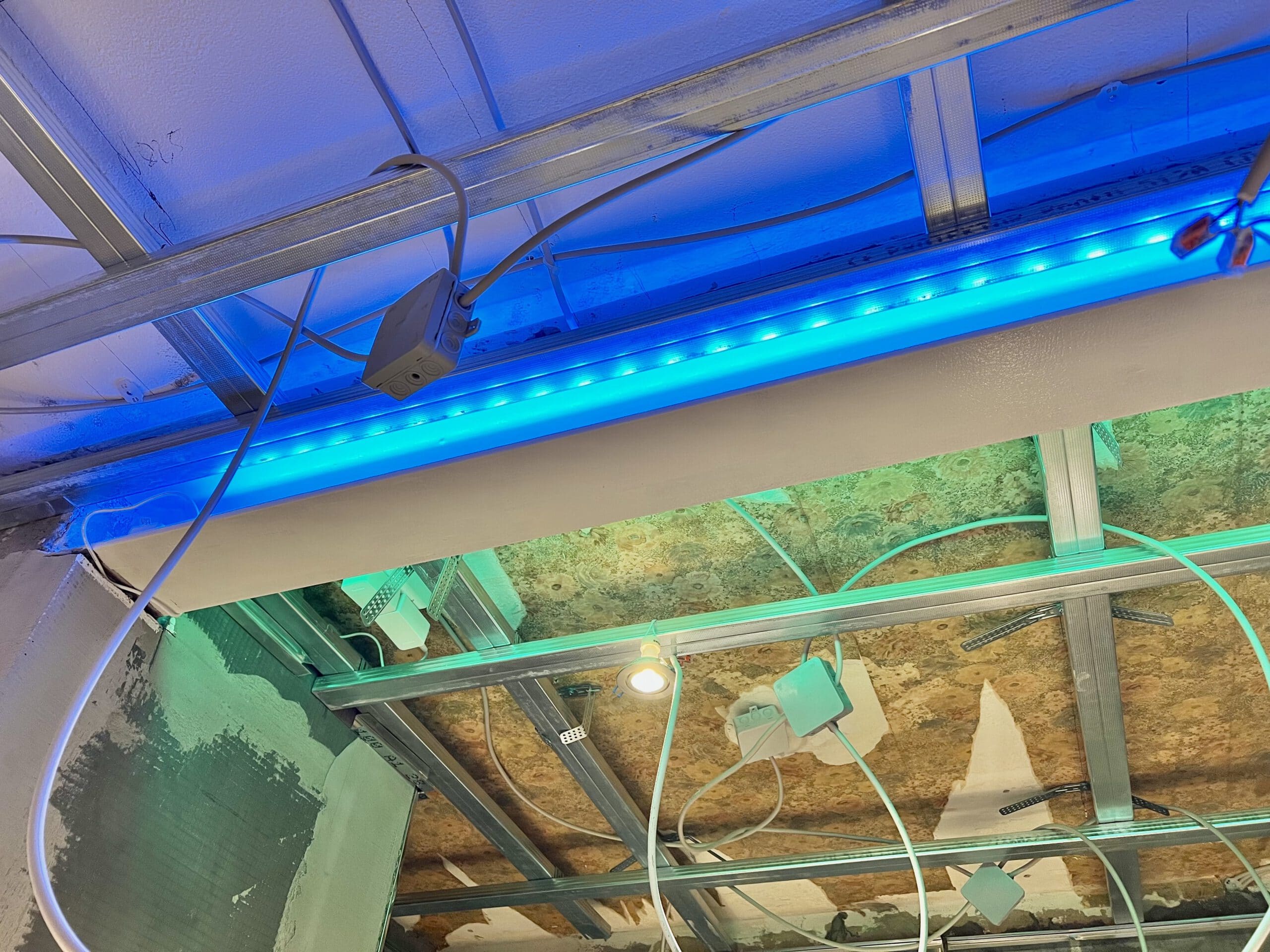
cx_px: 635
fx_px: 954
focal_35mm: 26
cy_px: 476
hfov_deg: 67.3
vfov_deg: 53.1
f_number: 1.5
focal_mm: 5.7
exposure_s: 1/50
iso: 64
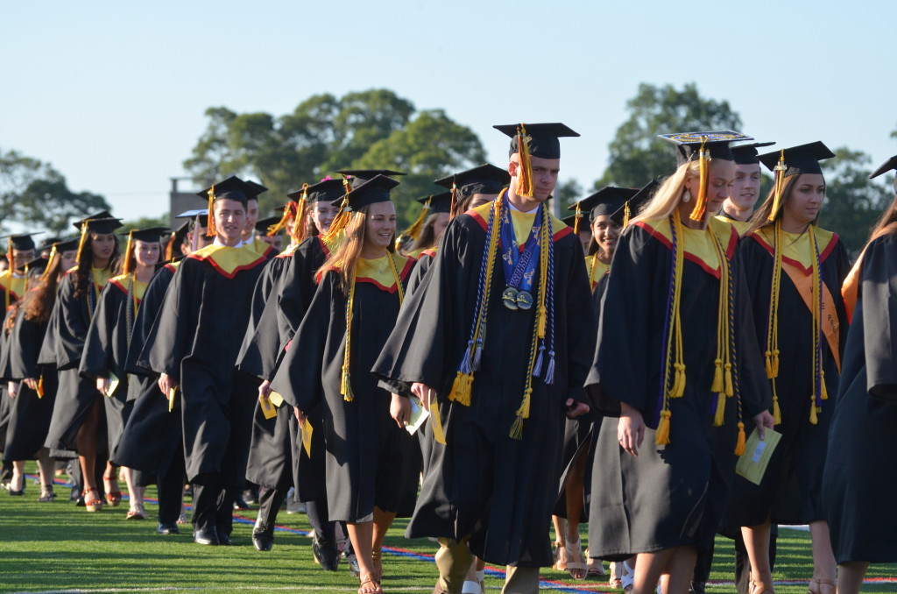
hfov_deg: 12.3
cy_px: 297
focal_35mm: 168
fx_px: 4177
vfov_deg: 8.1
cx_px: 448
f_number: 4.8
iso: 1000
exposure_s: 1/2500
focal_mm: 112
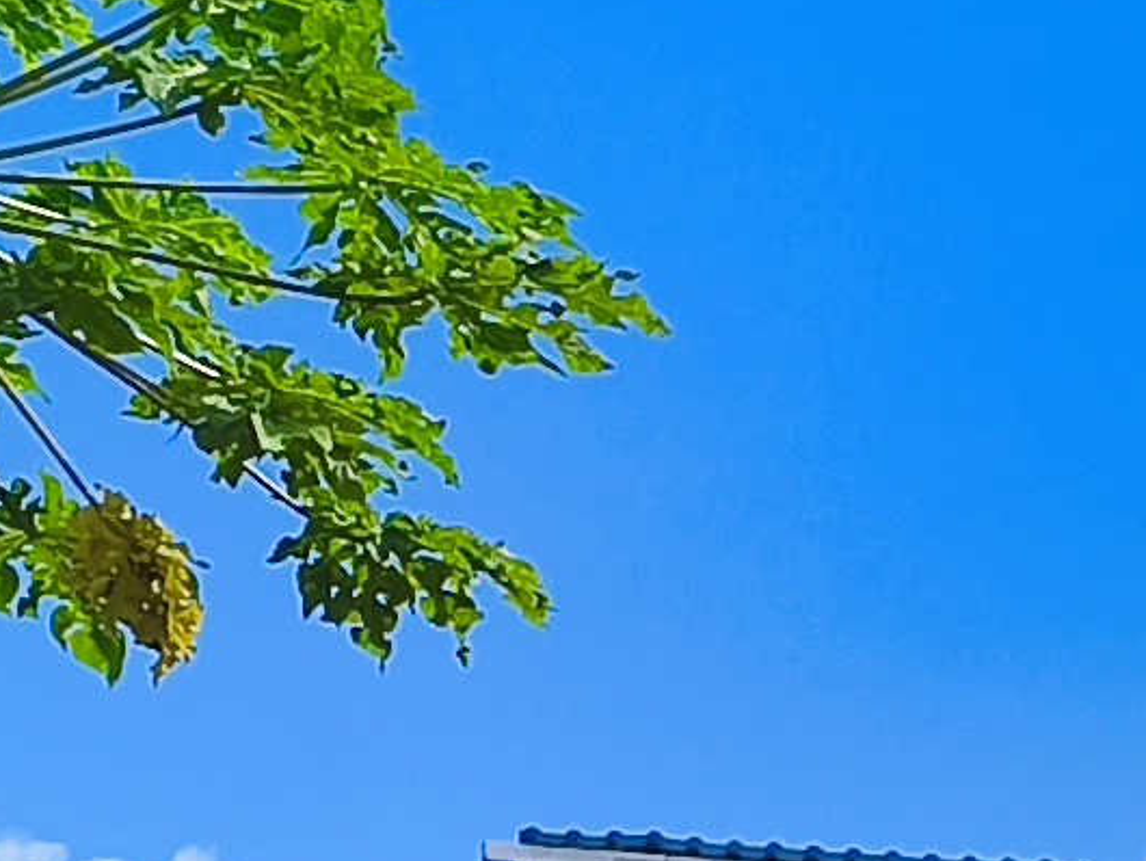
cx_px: 3708
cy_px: 2090
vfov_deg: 7.8
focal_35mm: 177
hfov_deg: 8.7
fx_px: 5862
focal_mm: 6.14
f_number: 1.65
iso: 50
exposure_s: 1/1514
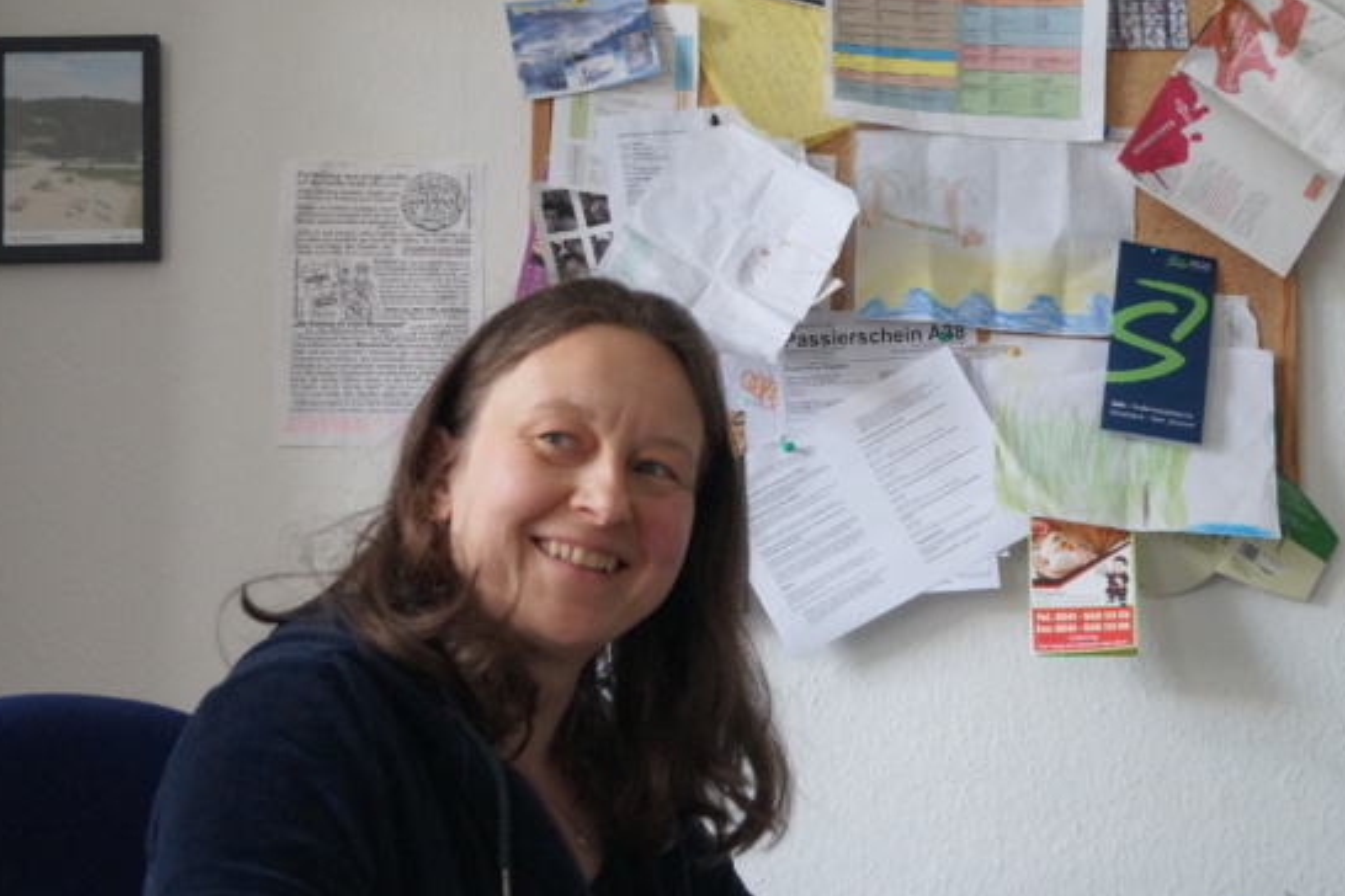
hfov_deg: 34.5
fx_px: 2167
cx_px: 692
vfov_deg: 23.3
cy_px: 562
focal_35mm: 58
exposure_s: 1/160
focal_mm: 22
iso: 1250
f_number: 4
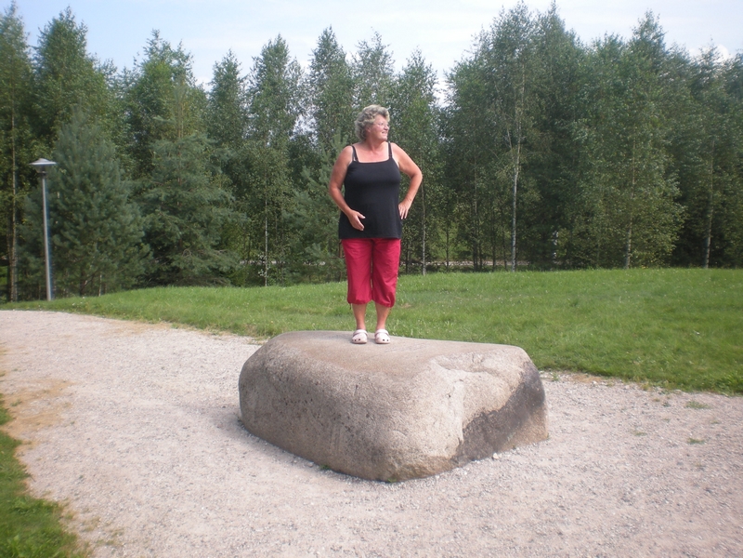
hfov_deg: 49.0
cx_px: 372
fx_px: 816
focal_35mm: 38
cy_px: 279
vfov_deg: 37.7
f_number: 4.6
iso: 64
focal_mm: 6.3
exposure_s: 1/194
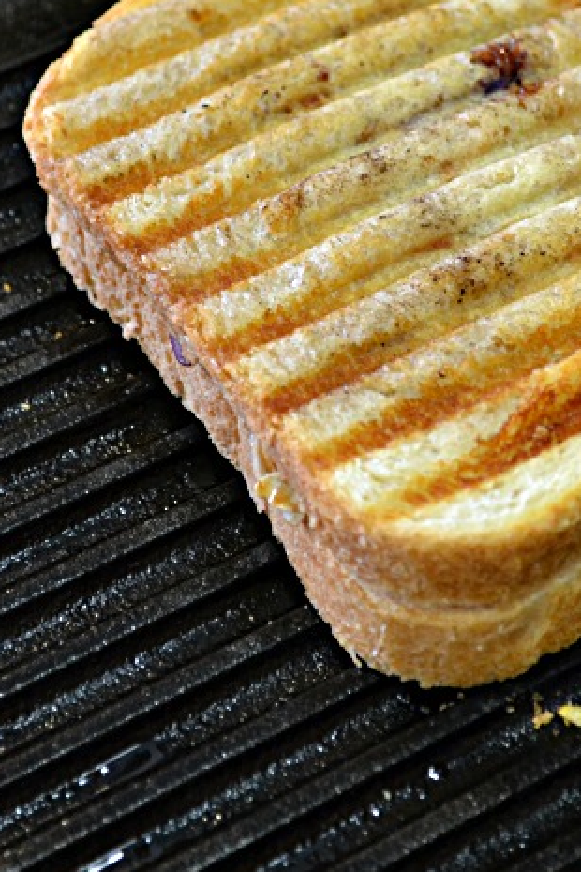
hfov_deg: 11.3
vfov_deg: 16.8
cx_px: 425
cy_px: 214
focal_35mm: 121
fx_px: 2929
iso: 1600
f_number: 5.6
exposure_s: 1/15
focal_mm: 50
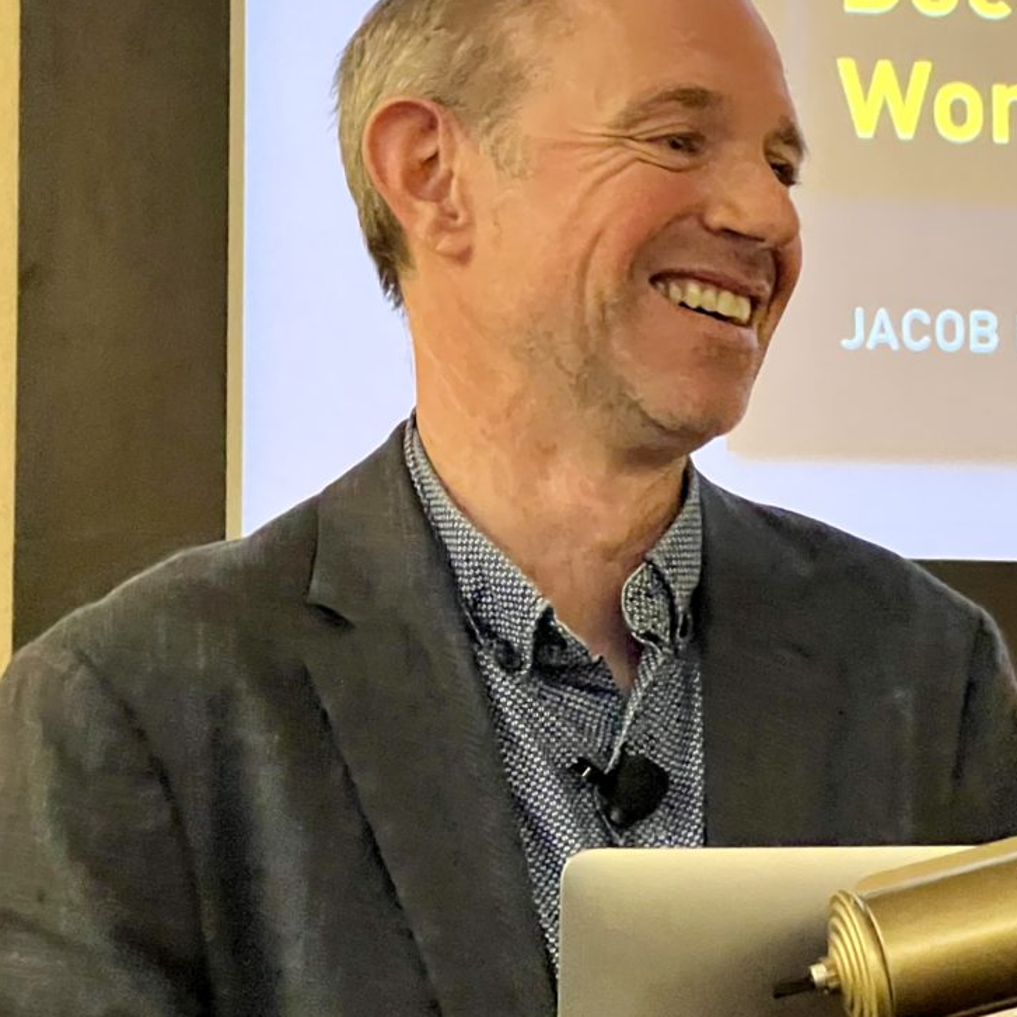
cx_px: 814
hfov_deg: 12.1
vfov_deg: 12.1
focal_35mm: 144
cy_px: 473
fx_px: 4786
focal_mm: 9
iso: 800
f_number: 2.8
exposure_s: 1/60
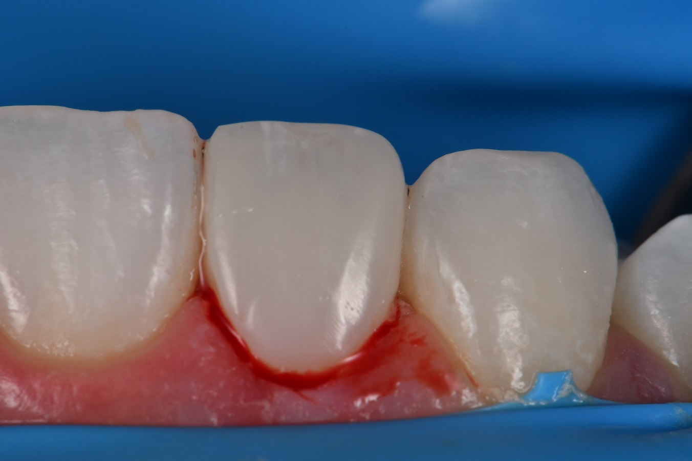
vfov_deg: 8.7
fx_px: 3016
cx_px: 346
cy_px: 230
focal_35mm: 157
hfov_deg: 13.1
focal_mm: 105
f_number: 32
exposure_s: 1/160
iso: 200
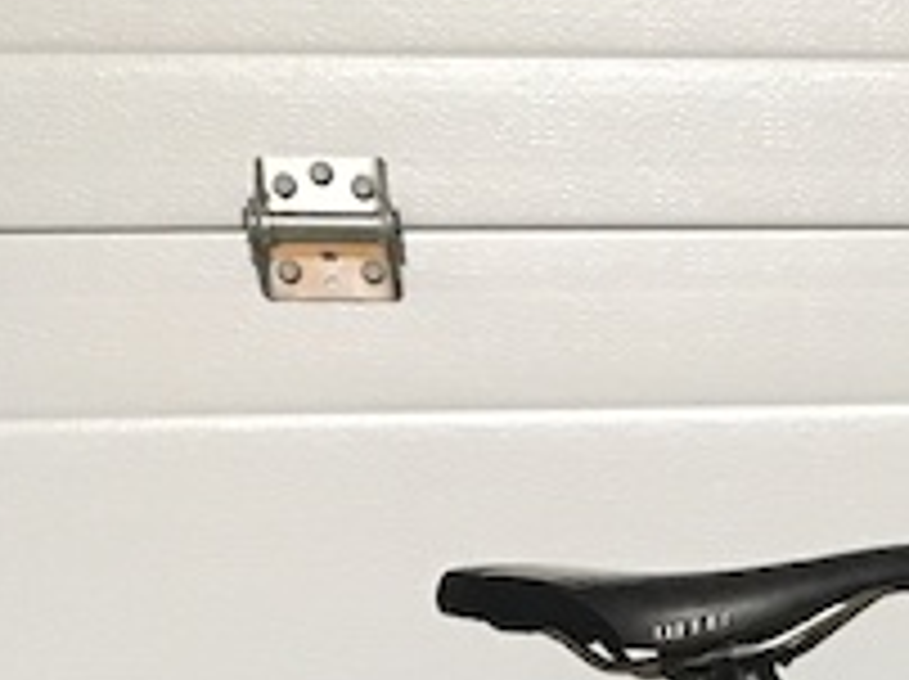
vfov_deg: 11.9
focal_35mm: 115
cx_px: 1530
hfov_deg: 15.3
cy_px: 1207
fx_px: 3016
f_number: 2.2
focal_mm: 4.15
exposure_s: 1/17
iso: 200
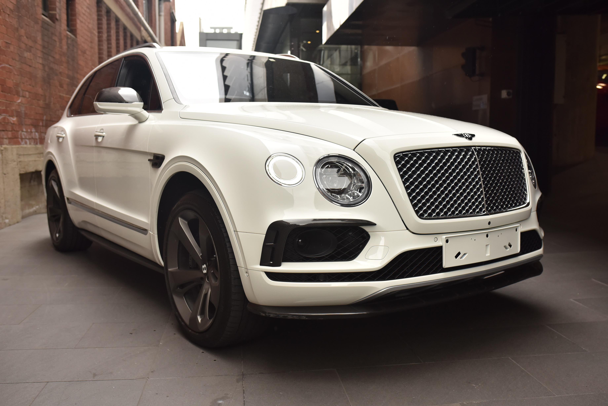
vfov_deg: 37.9
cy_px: 203
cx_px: 304
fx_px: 591
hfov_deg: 54.4
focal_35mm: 35
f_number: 4
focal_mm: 35
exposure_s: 1/500
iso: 640
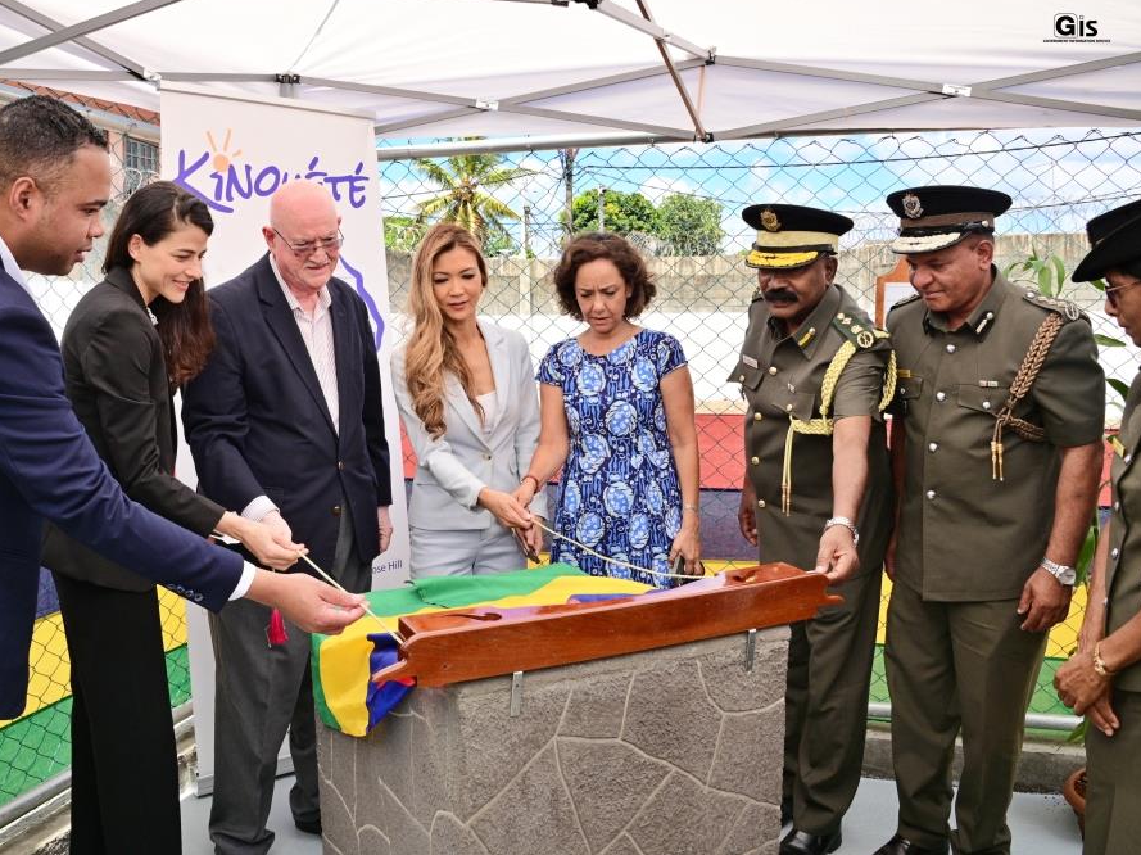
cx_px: 489
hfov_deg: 58.1
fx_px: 1021
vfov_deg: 45.4
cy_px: 420
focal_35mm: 31
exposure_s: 1/200
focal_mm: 28
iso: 320
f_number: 13
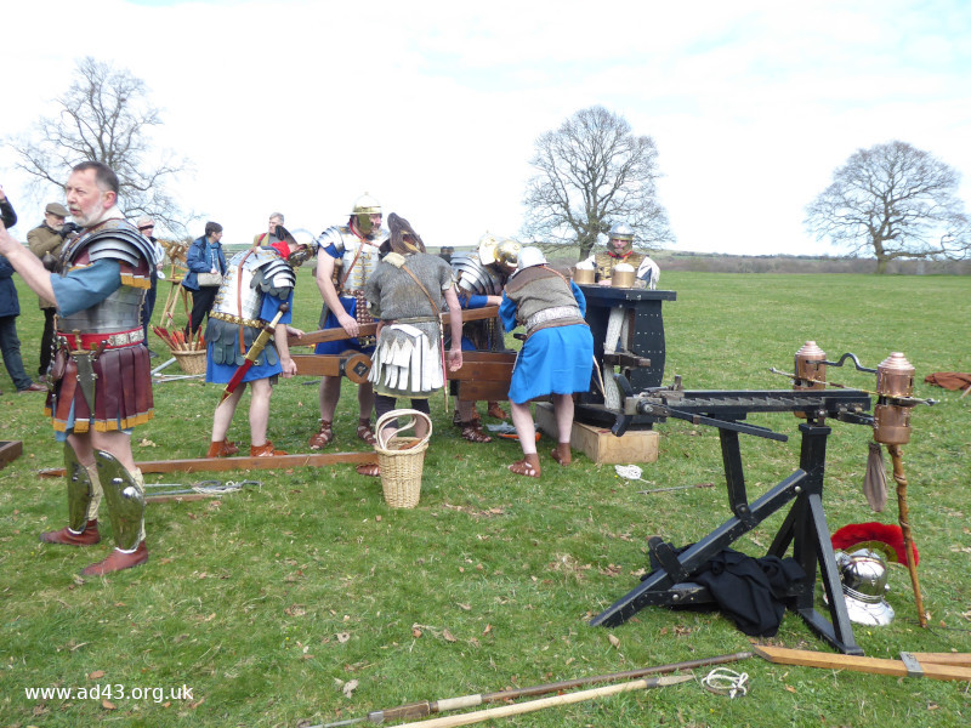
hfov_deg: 61.7
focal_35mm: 29
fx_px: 813
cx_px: 486
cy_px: 364
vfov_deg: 48.2
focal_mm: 5
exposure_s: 1/250
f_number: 3.5
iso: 80
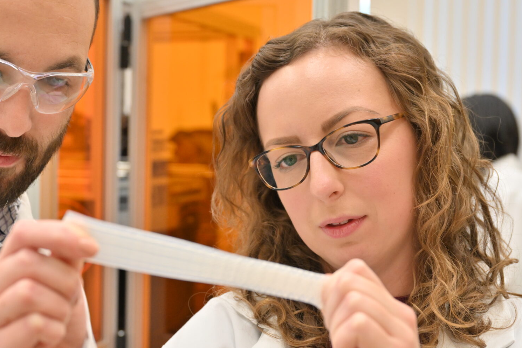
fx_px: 972
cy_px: 201
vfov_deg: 20.3
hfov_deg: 30.0
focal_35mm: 67
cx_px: 211
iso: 1000
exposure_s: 1/200
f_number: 4
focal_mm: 39
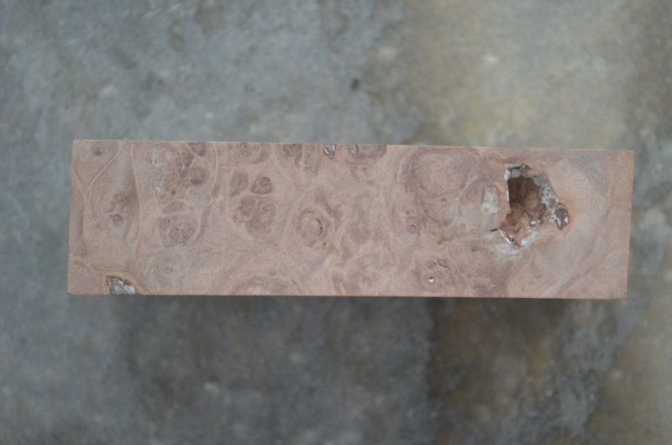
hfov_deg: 29.9
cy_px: 222
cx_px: 336
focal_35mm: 68
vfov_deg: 20.1
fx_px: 1257
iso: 640
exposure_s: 1/60
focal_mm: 45
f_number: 5.3
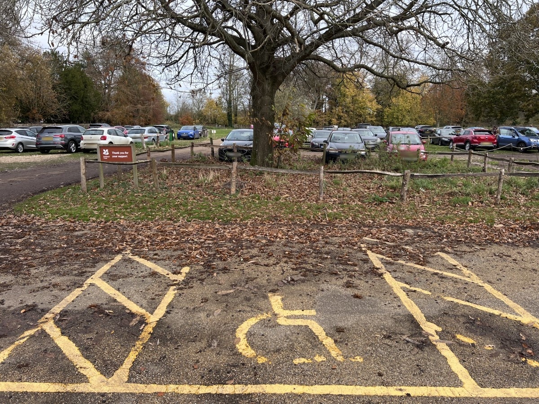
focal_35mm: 26
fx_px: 405
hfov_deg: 67.3
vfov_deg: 53.1
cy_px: 202
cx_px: 270
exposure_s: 1/575
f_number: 1.5
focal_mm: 5.7
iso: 50
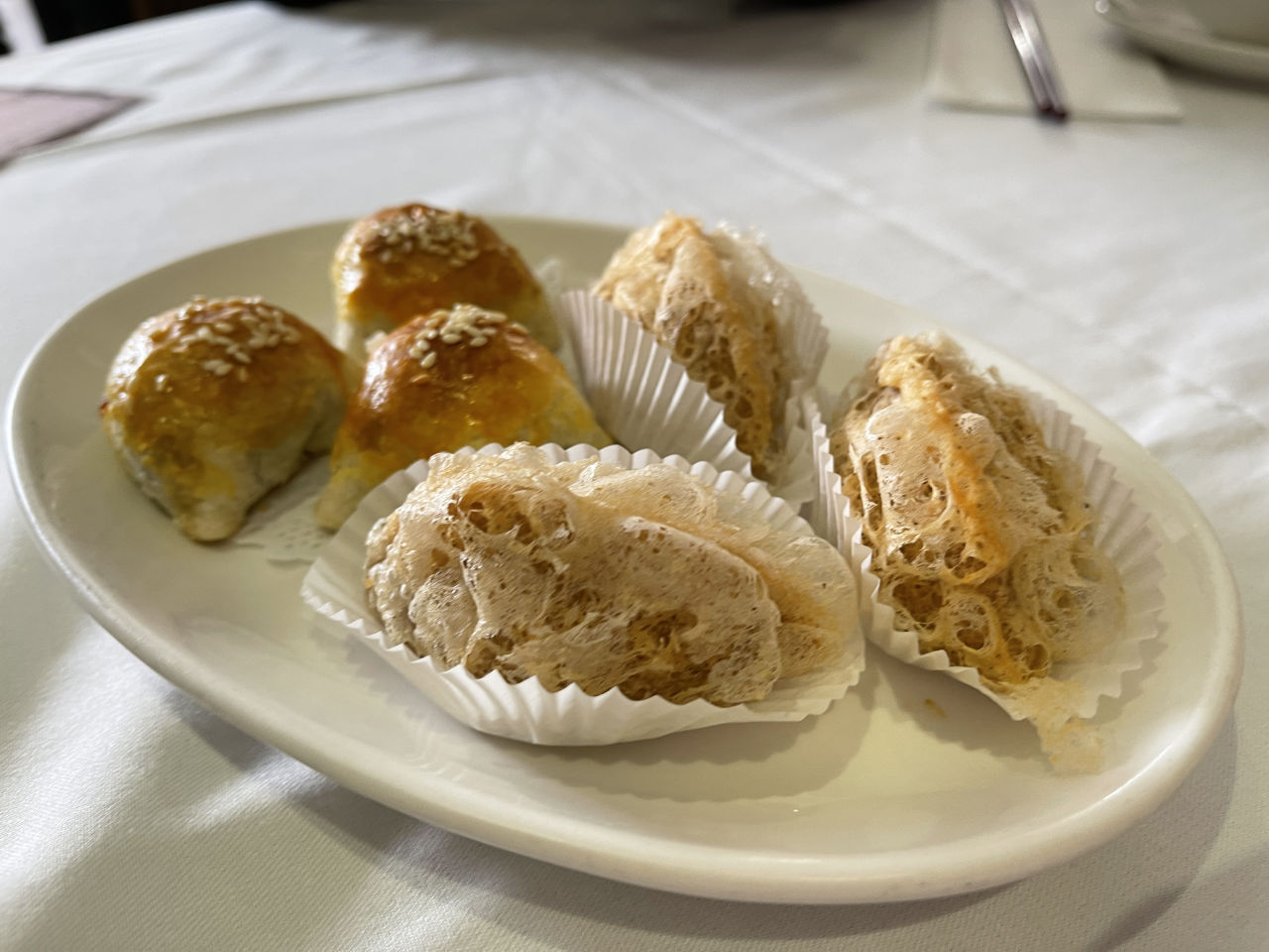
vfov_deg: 53.1
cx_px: 634
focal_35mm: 26
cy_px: 476
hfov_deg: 67.3
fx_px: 953
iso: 80
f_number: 1.6
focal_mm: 5.1
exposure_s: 1/50
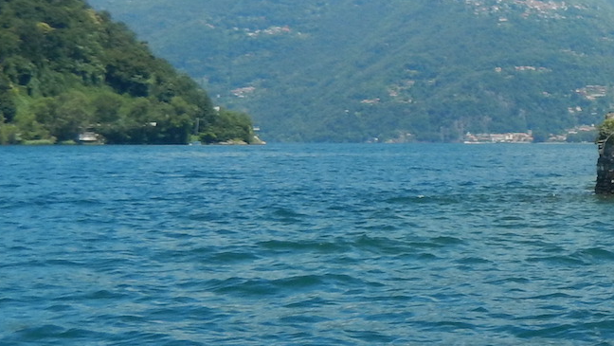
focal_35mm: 84
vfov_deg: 14.3
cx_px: 873
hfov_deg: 21.8
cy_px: 71
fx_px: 1368
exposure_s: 1/1250
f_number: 3.4
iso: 125
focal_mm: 4.5
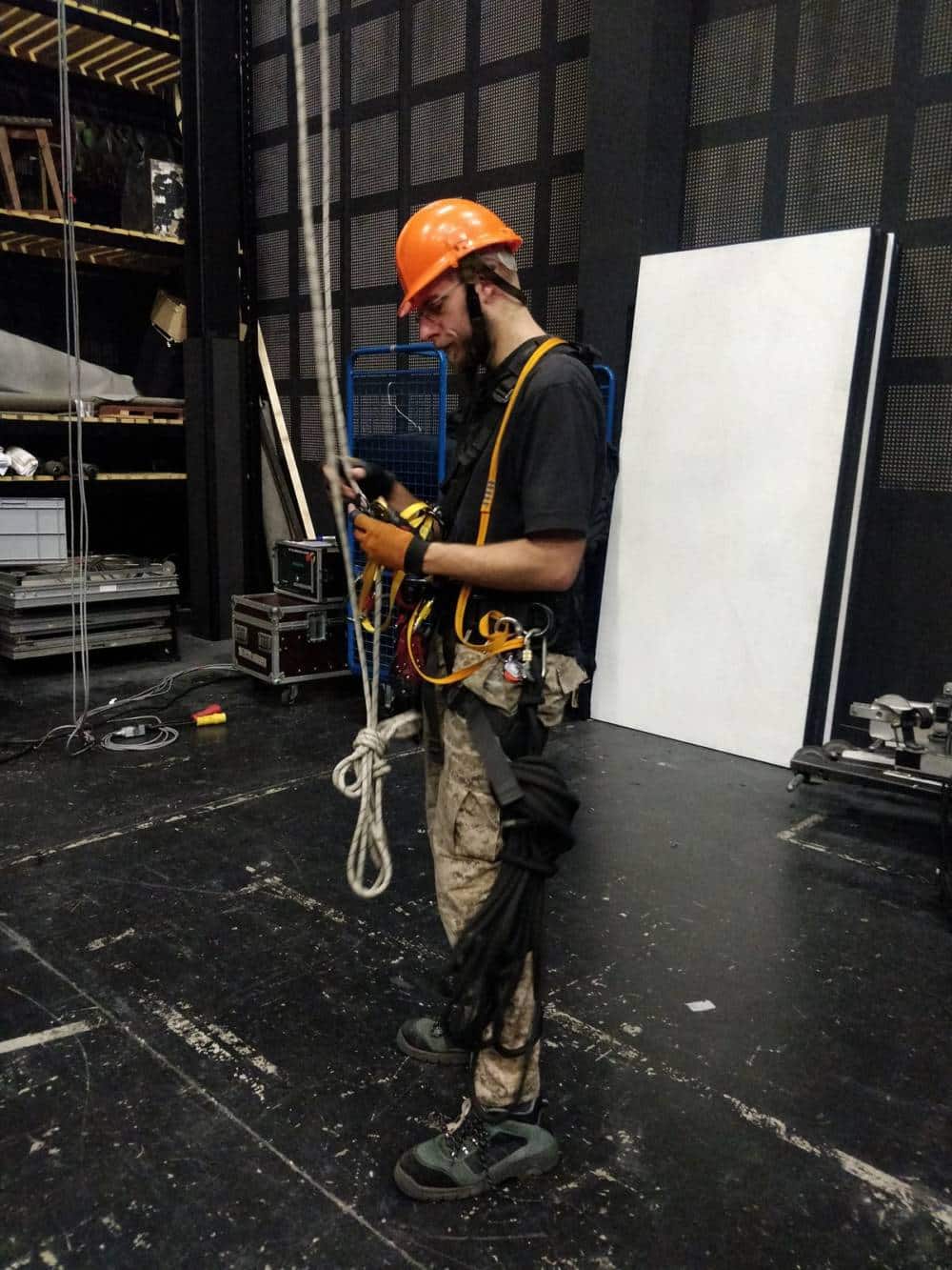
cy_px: 635
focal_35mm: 24
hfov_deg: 56.8
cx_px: 476
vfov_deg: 71.6
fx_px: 880
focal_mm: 4.1
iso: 2000
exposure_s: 1/25
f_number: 1.7
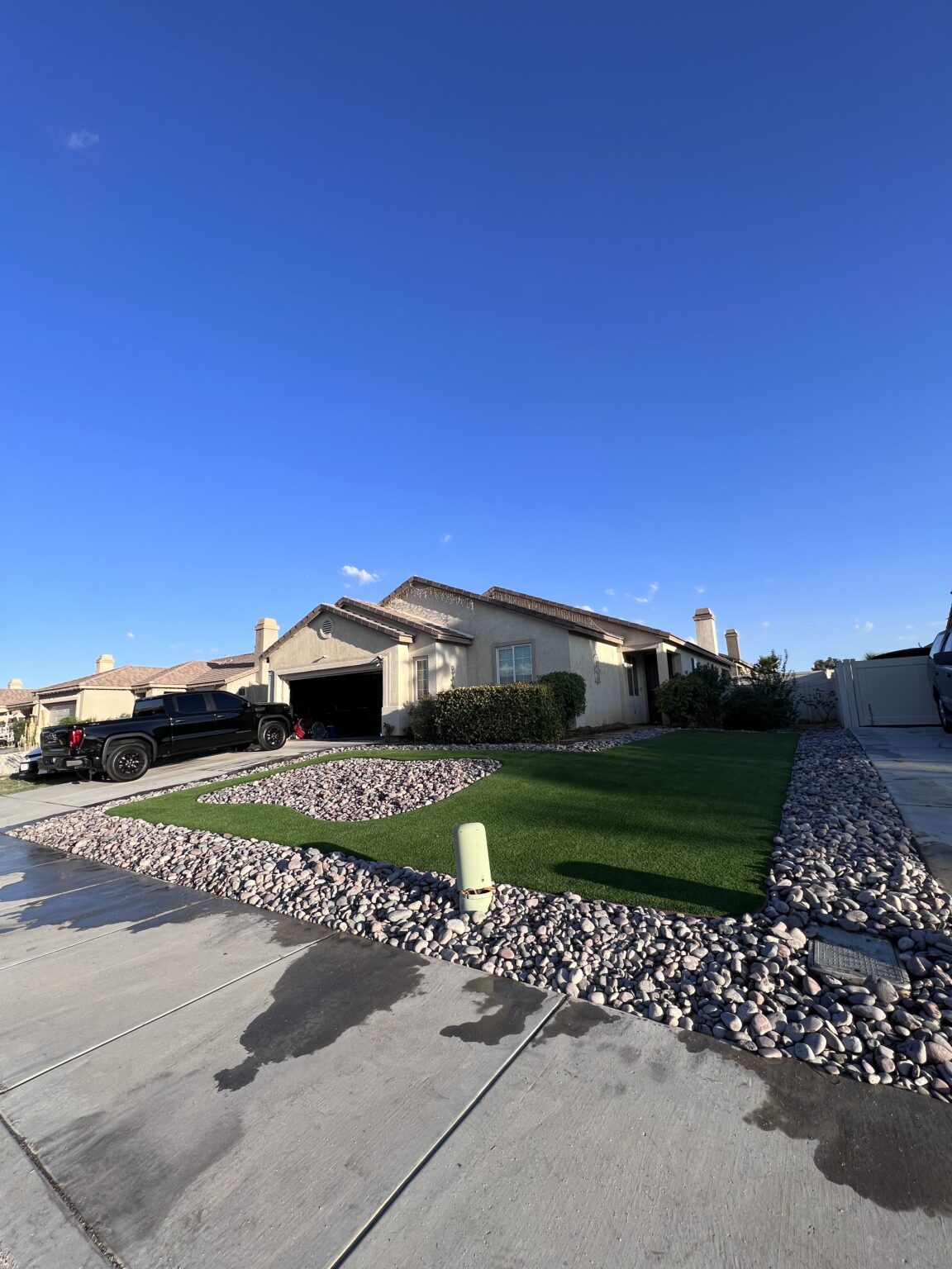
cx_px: 476
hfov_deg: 89.9
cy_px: 634
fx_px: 477
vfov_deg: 106.2
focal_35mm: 13
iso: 32
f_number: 1.8
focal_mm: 1.57
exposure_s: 1/779
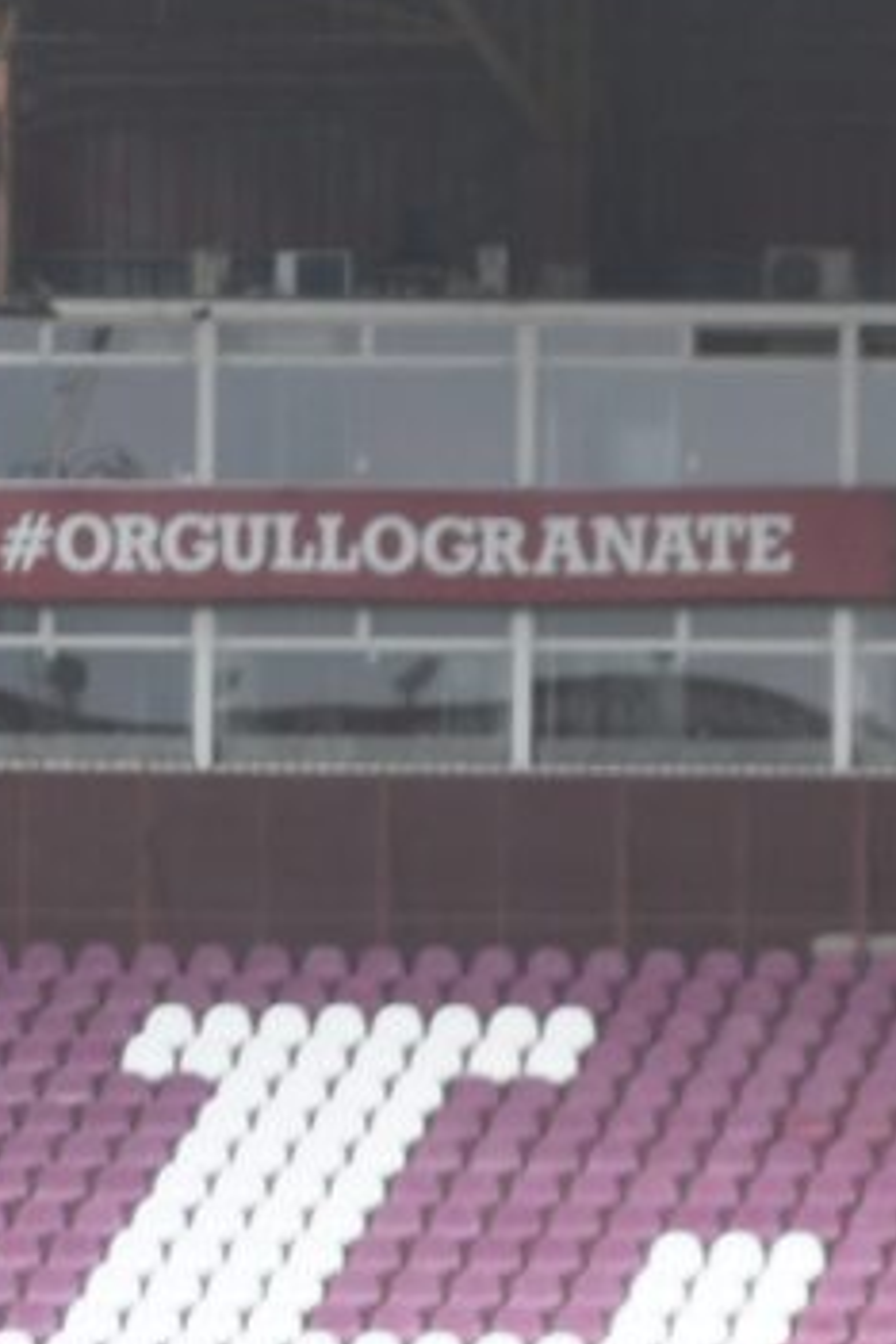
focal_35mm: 328
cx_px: 2887
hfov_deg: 4.0
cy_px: 1490
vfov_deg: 6.3
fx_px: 12244
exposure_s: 1/3333
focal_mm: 50
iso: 500
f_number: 1.8
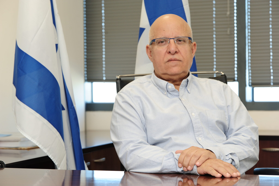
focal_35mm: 105
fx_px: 813
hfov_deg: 19.5
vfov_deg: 13.0
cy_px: 93
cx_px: 140
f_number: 6.3
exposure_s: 1/80
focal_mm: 105
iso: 800
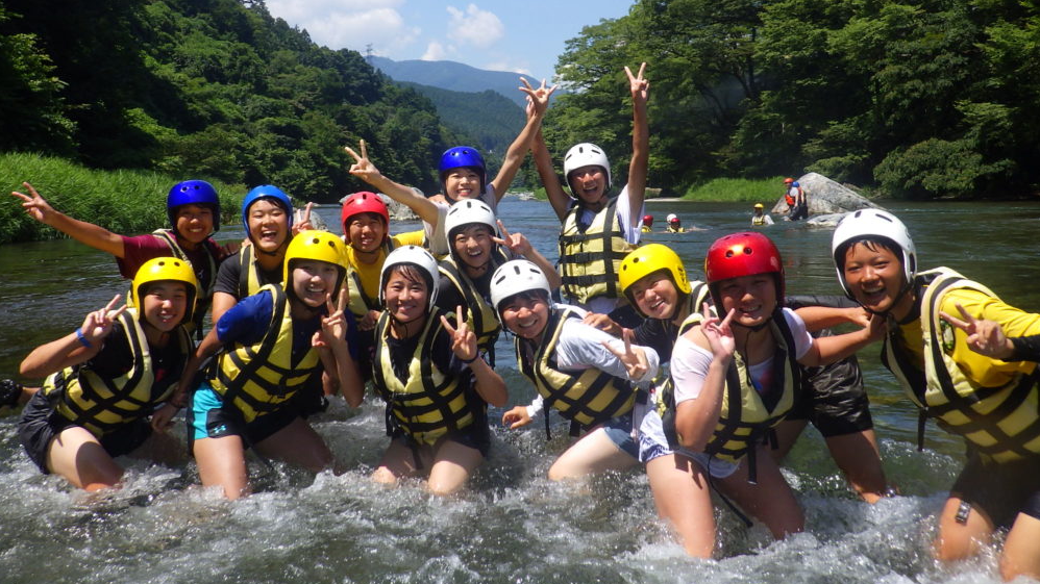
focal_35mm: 38
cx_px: 513
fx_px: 1048
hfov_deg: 52.8
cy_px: 207
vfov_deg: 31.0
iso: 125
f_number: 4.6
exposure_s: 1/640
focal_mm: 6.1
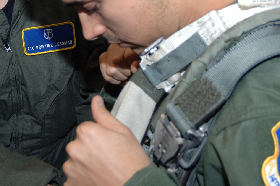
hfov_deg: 23.0
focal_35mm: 88
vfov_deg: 15.4
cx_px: 90
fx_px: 684
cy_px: 41
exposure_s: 1/60
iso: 200
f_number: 5
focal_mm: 30
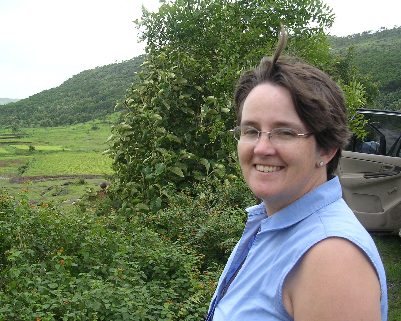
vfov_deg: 37.3
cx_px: 198
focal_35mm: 40
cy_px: 161
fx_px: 475
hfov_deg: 45.8
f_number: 2.8
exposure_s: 1/518
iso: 100
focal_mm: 5.8
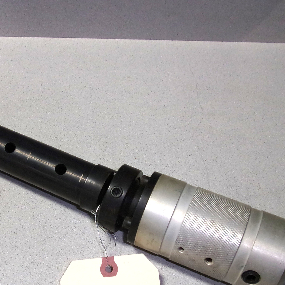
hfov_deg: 36.4
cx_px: 95
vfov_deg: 36.3
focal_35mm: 46
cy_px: 199
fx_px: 428
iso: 100
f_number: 3.3
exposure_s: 1/34
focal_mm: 4.3
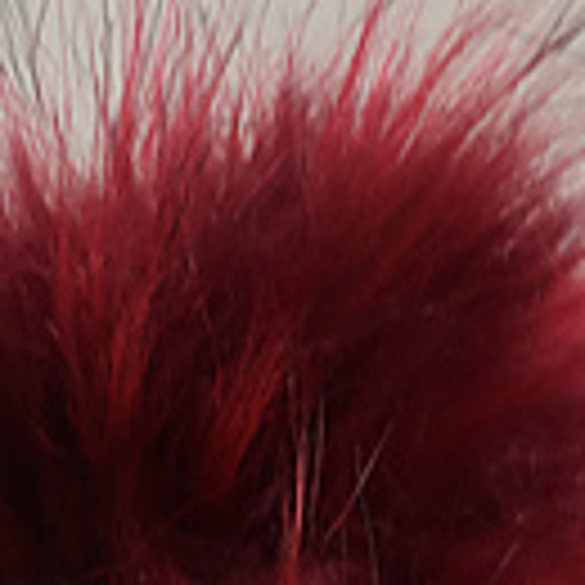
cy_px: 1269
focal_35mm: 126
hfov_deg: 13.5
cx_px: -90
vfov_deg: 11.9
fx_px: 2409
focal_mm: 4.15
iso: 25
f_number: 2.2
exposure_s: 1/60
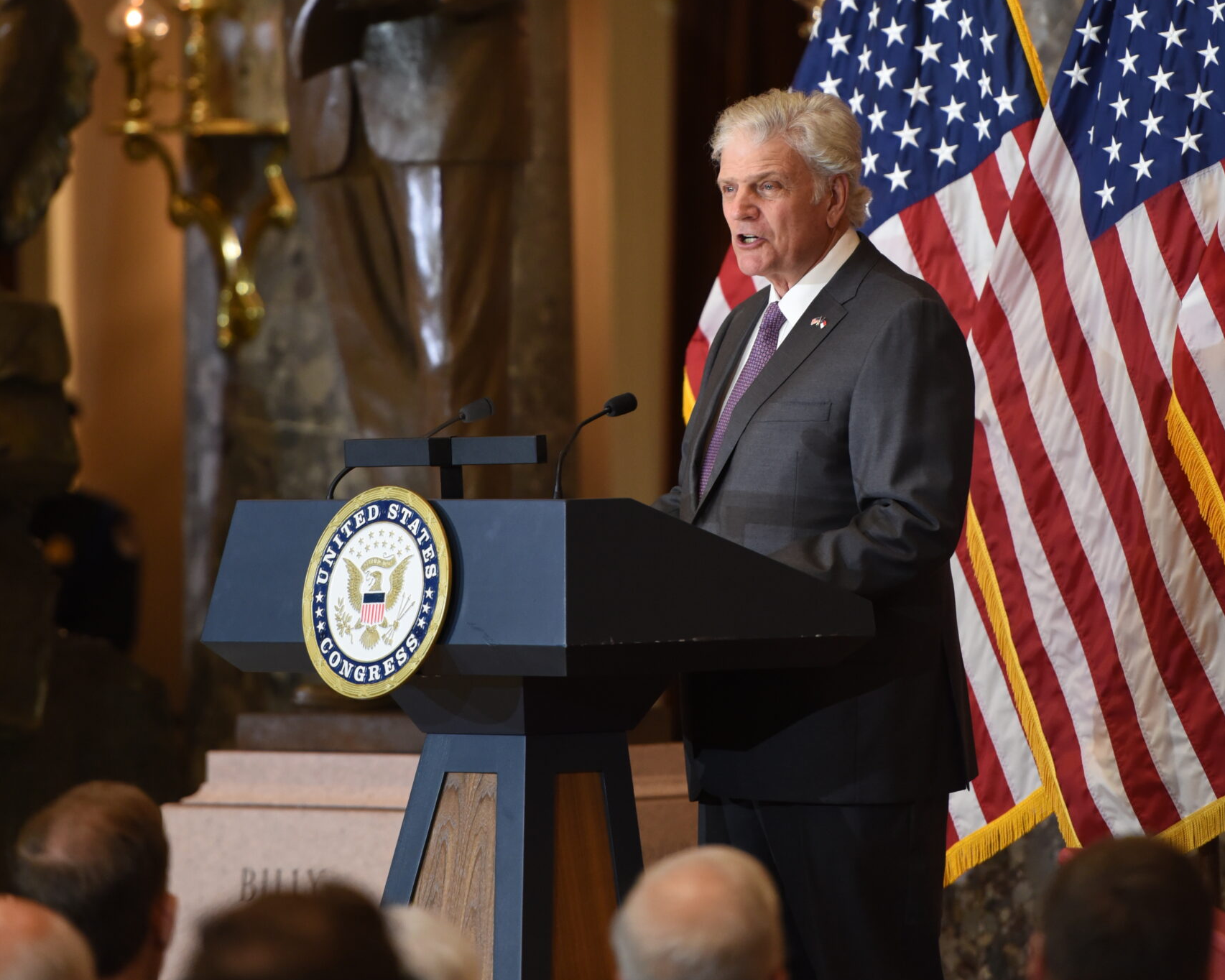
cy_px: 203
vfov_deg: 5.5
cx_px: 612
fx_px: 10224
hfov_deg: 6.9
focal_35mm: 282
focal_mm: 200
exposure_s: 1/200
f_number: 2.8
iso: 2000
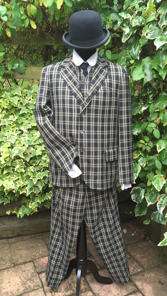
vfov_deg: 61.0
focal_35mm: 32
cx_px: 83
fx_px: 252
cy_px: 146
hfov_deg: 36.7
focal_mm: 4.15
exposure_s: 1/100
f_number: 2.2
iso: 50
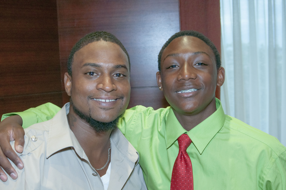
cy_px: 96
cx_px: 140
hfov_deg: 36.6
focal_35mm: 55
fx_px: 433
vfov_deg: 24.8
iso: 200
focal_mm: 35
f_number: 5.6
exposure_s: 1/60
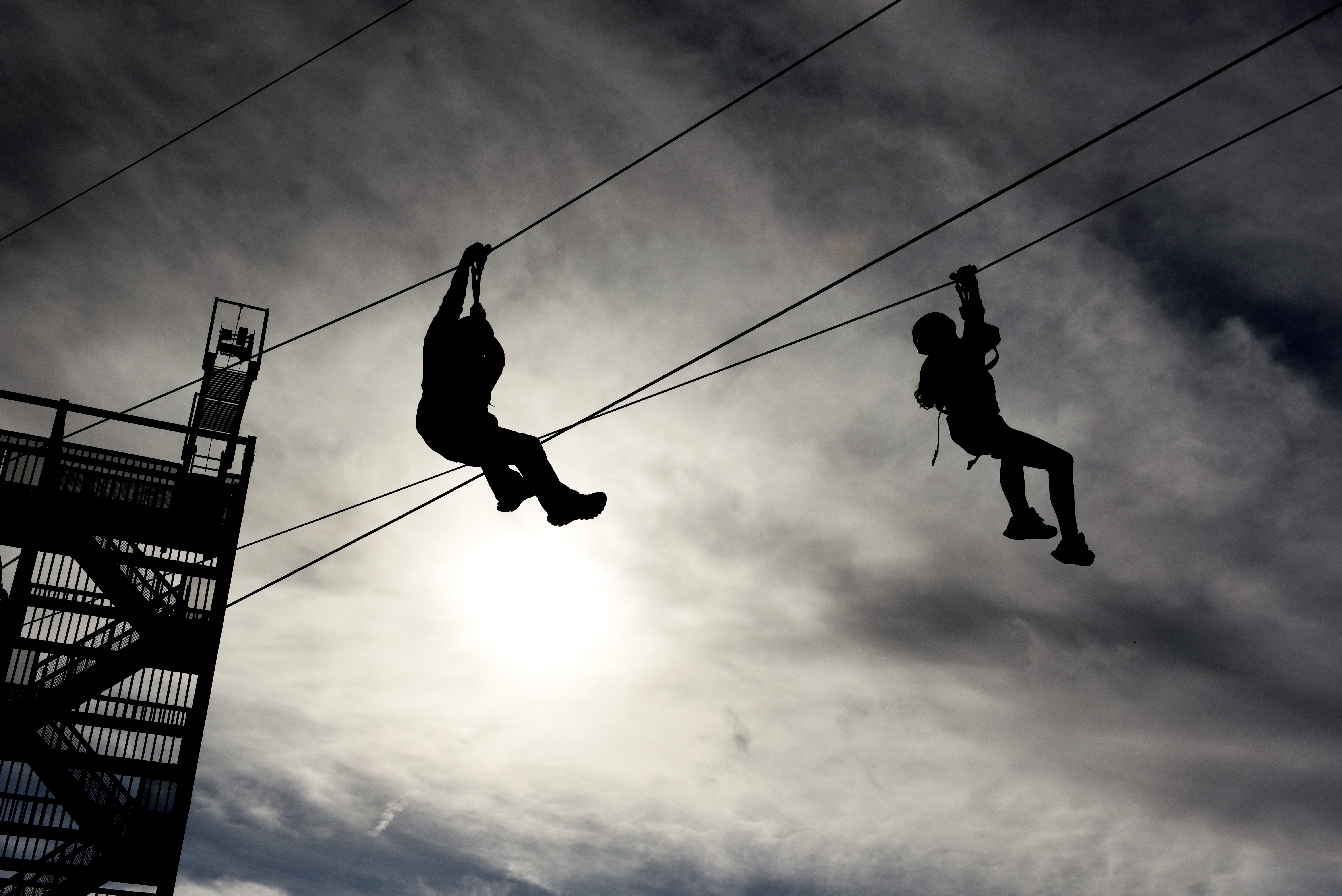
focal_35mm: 48
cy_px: 448
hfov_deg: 41.1
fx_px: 1790
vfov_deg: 28.1
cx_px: 671
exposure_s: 1/4000
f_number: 16
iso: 400
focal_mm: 48
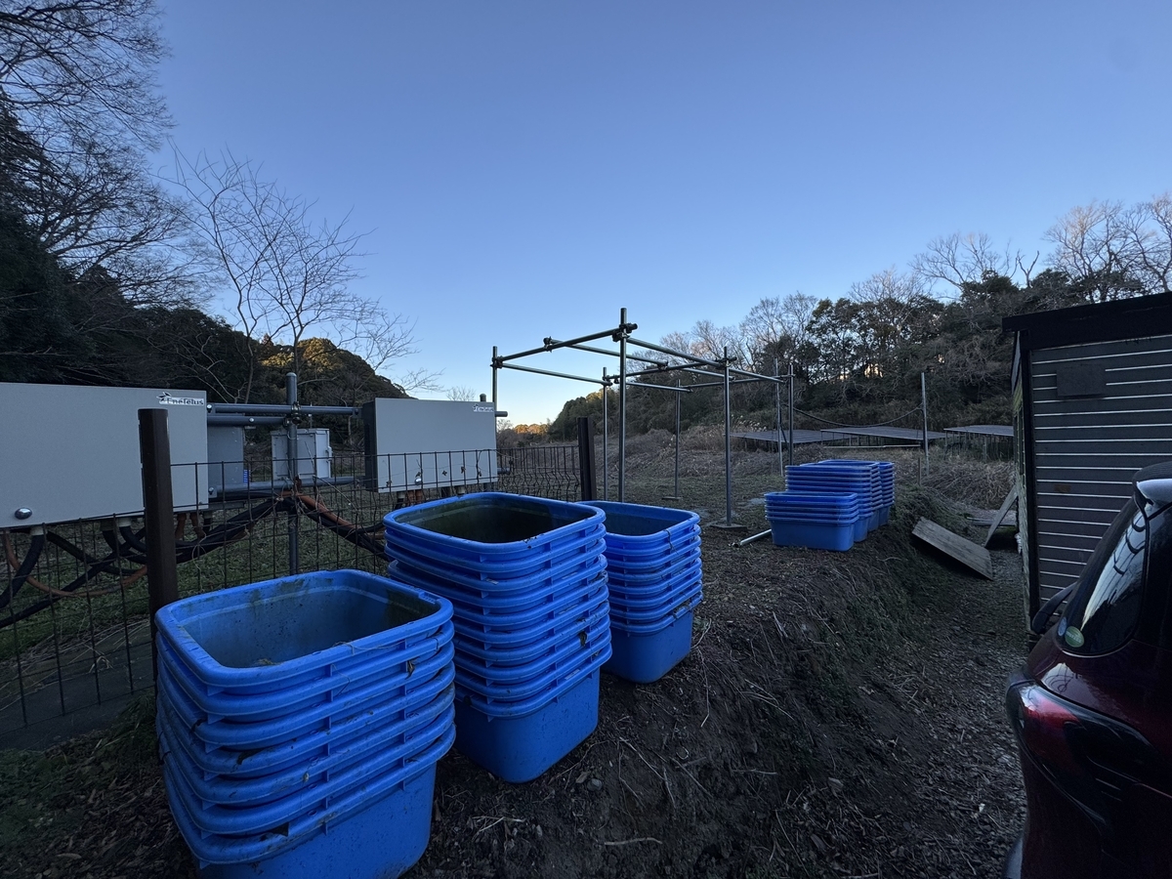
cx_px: 586
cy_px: 440
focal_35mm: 14
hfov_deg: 102.1
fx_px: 474
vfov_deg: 85.7
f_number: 2.2
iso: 40
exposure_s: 1/430
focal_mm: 2.22
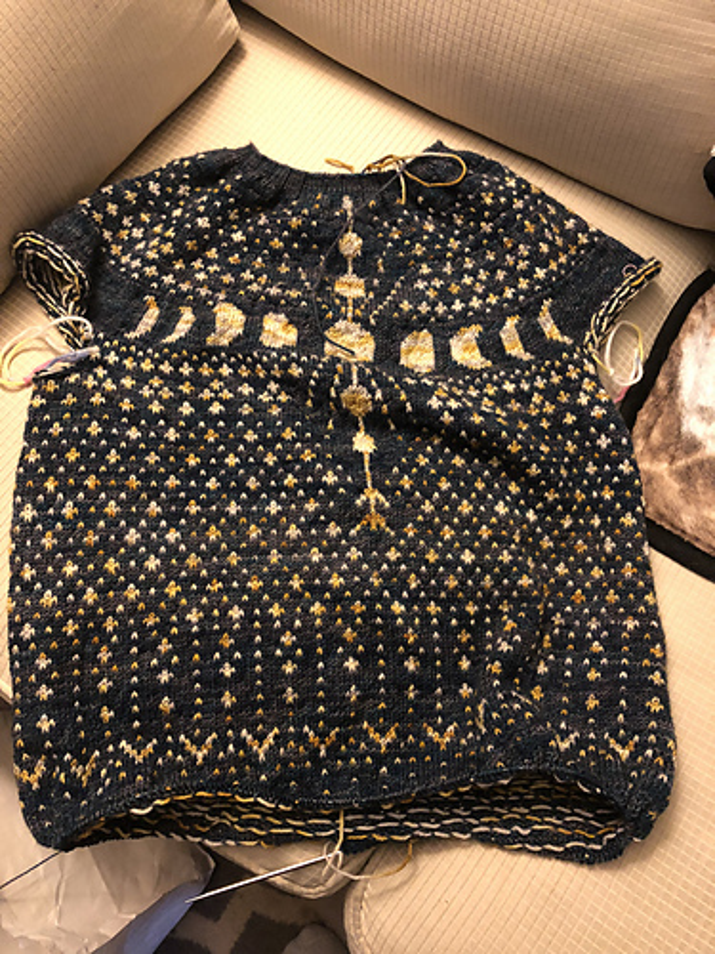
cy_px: 477
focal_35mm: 28
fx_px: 771
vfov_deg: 63.4
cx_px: 358
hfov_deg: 49.7
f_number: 1.8
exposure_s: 1/5
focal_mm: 4
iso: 80
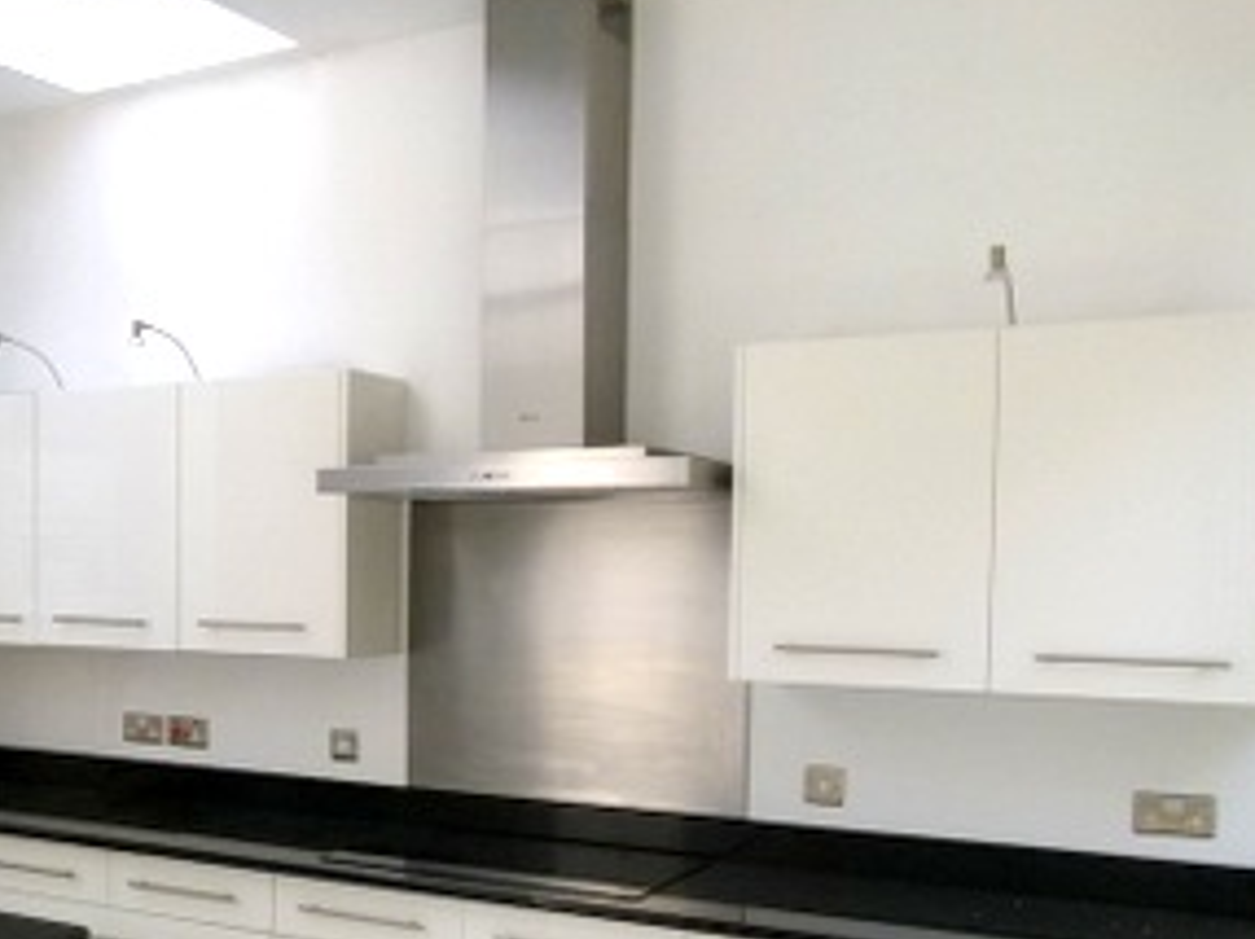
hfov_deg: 42.9
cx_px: 263
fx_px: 1521
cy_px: 658
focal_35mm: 42
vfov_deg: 33.9
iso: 100
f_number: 4
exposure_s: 1/160
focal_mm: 4.5
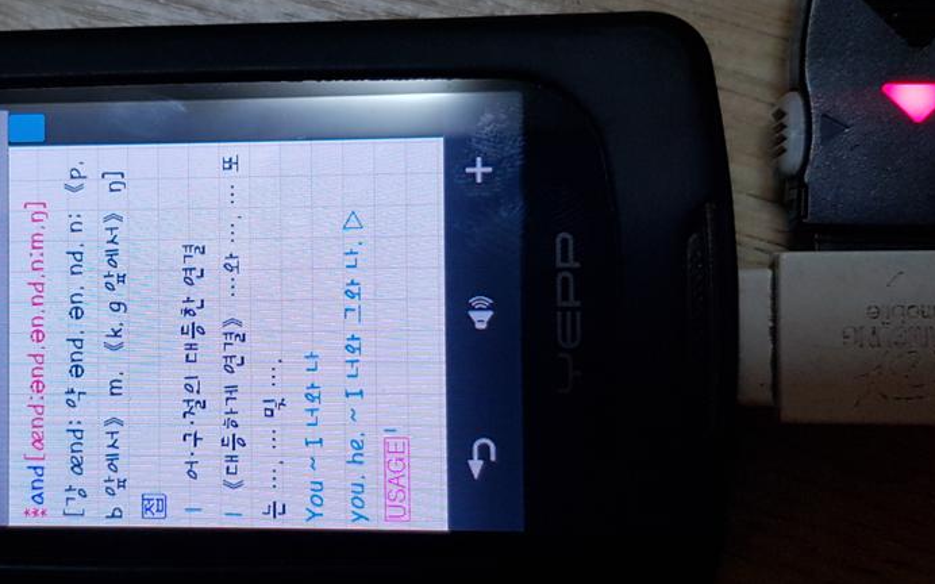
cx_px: 238
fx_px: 1299
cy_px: 297
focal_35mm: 51
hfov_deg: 38.6
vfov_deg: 25.3
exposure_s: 1/60
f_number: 1.7
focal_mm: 4.3
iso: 125
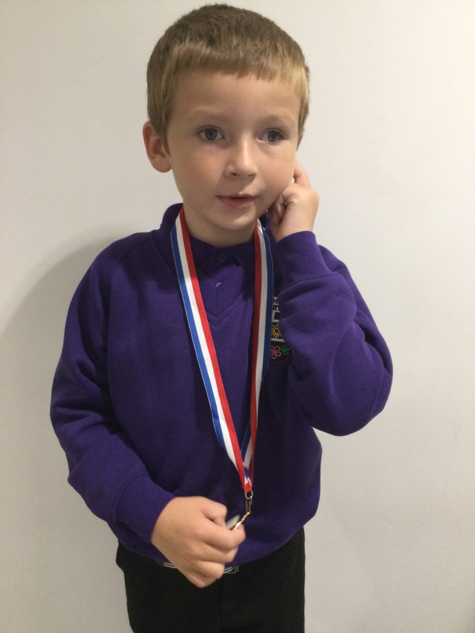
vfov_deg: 58.4
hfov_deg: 45.4
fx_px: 567
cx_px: 238
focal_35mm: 31
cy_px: 316
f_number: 2.4
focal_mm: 3.3
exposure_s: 1/33
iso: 125
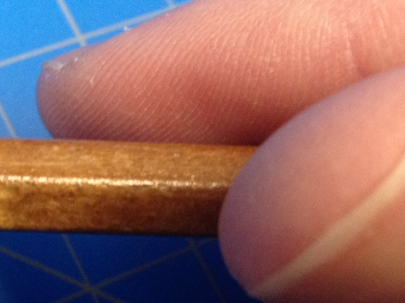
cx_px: -108
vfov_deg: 16.2
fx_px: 1065
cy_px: 89
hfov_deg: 19.9
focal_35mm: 91
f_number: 2.4
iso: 200
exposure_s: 1/20
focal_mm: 4.28
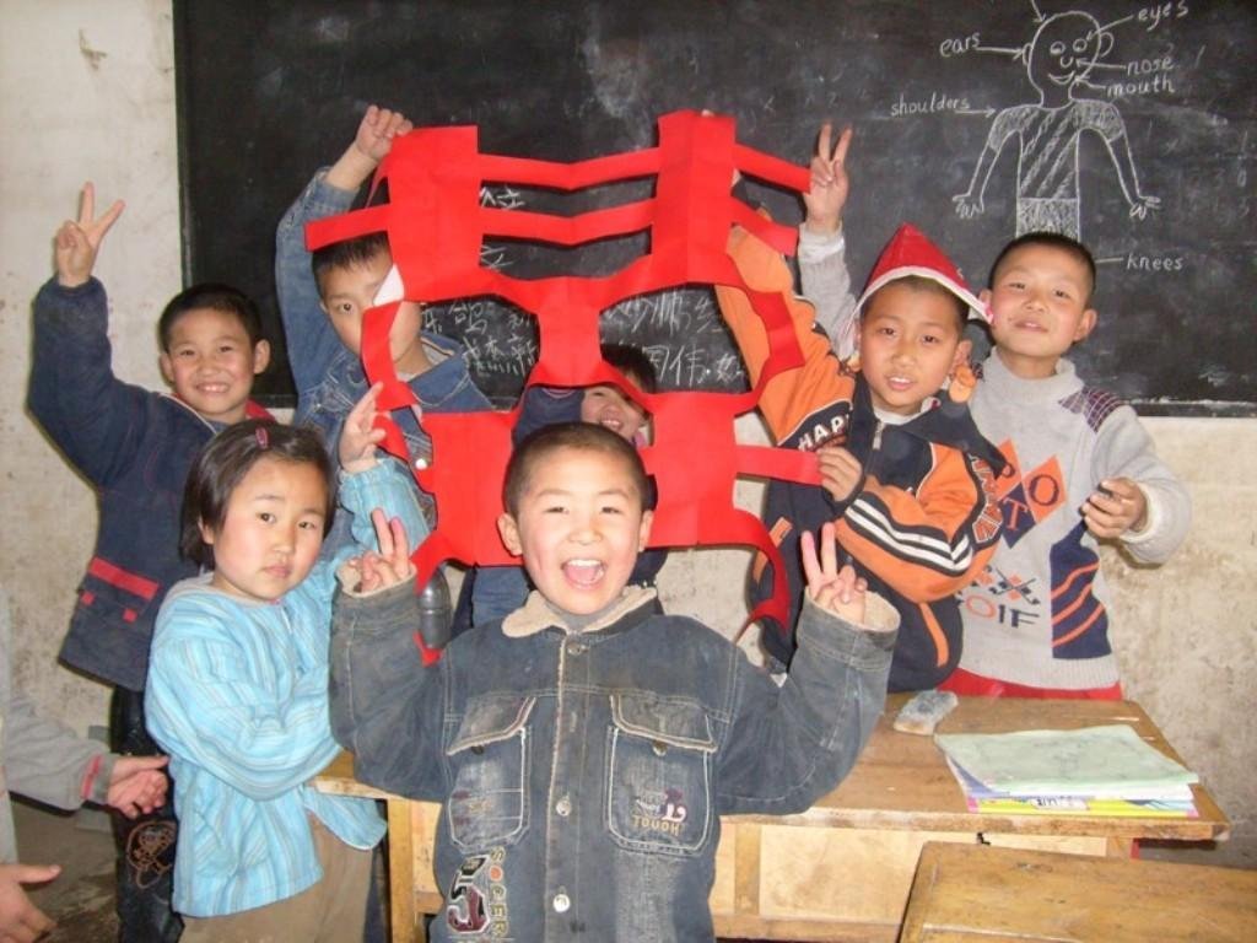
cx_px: 628
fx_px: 1271
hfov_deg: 52.6
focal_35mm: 35
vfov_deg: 40.7
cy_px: 472
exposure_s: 1/45
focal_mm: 5.8
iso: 100
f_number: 2.8
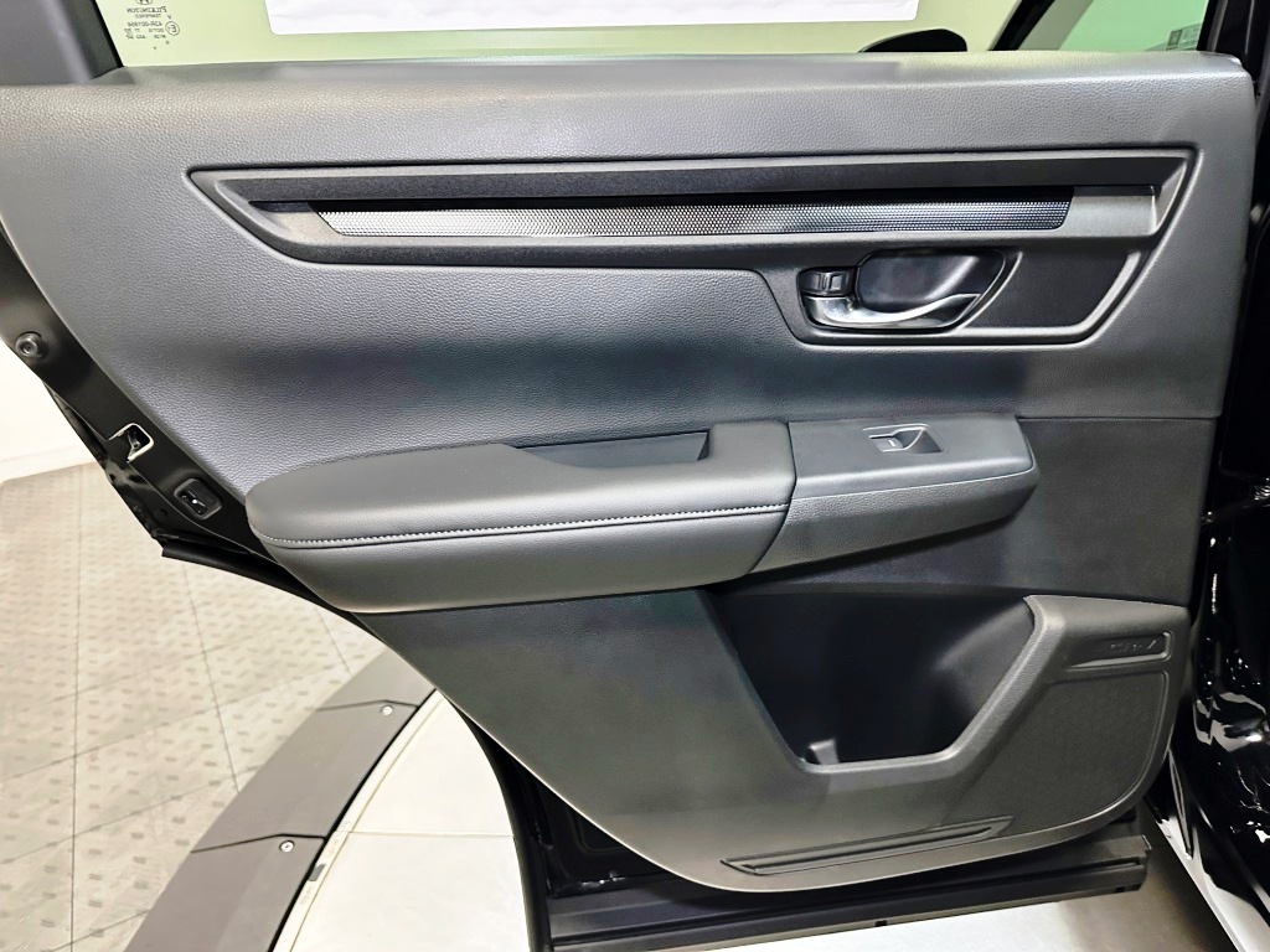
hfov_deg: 71.6
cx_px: 635
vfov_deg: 56.8
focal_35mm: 24
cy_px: 476
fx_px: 881
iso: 800
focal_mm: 6.86
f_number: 1.78
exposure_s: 1/40
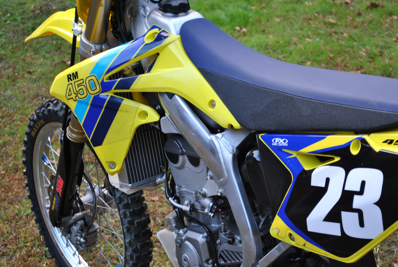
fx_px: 913
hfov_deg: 24.6
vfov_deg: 16.6
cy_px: 134
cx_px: 199
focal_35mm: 82
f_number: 5.6
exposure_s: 1/30
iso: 220
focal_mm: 55
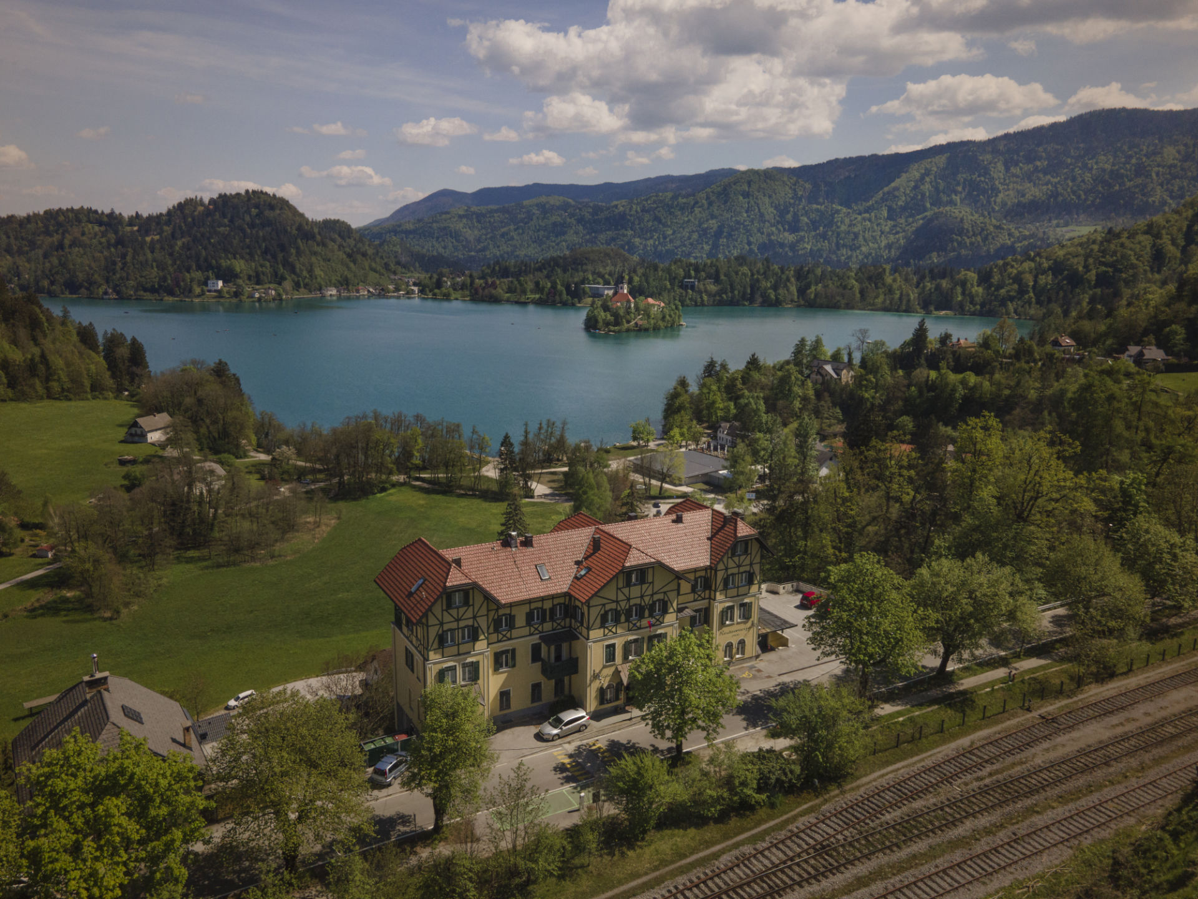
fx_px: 831
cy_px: 450
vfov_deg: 56.8
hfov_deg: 71.6
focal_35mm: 24
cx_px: 599
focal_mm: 4.5
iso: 200
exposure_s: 1/40
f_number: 2.8
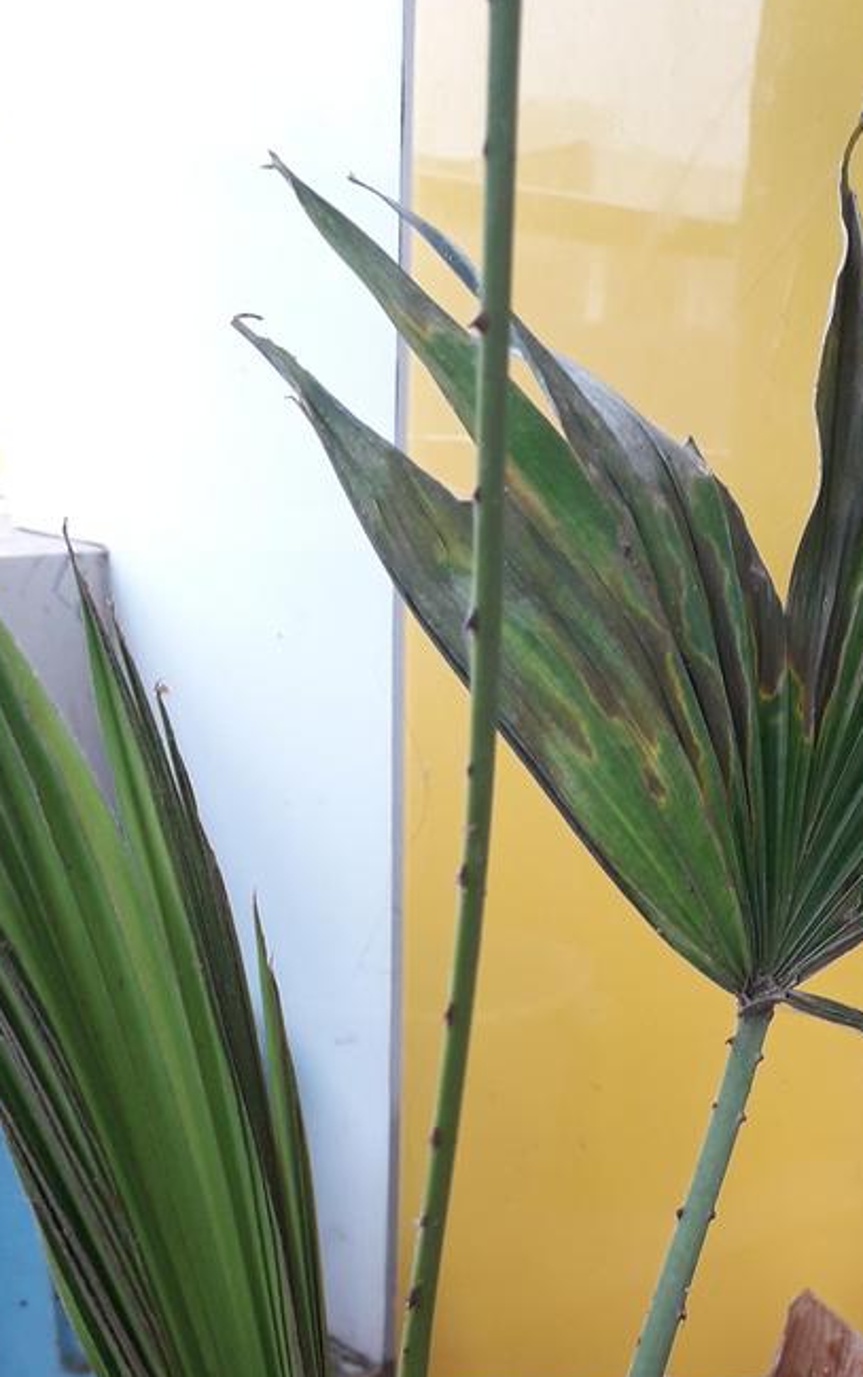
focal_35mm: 44
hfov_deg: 28.8
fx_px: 1654
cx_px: 638
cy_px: 1034
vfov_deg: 43.8
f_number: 1.9
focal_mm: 3.6
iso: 80
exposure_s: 1/50
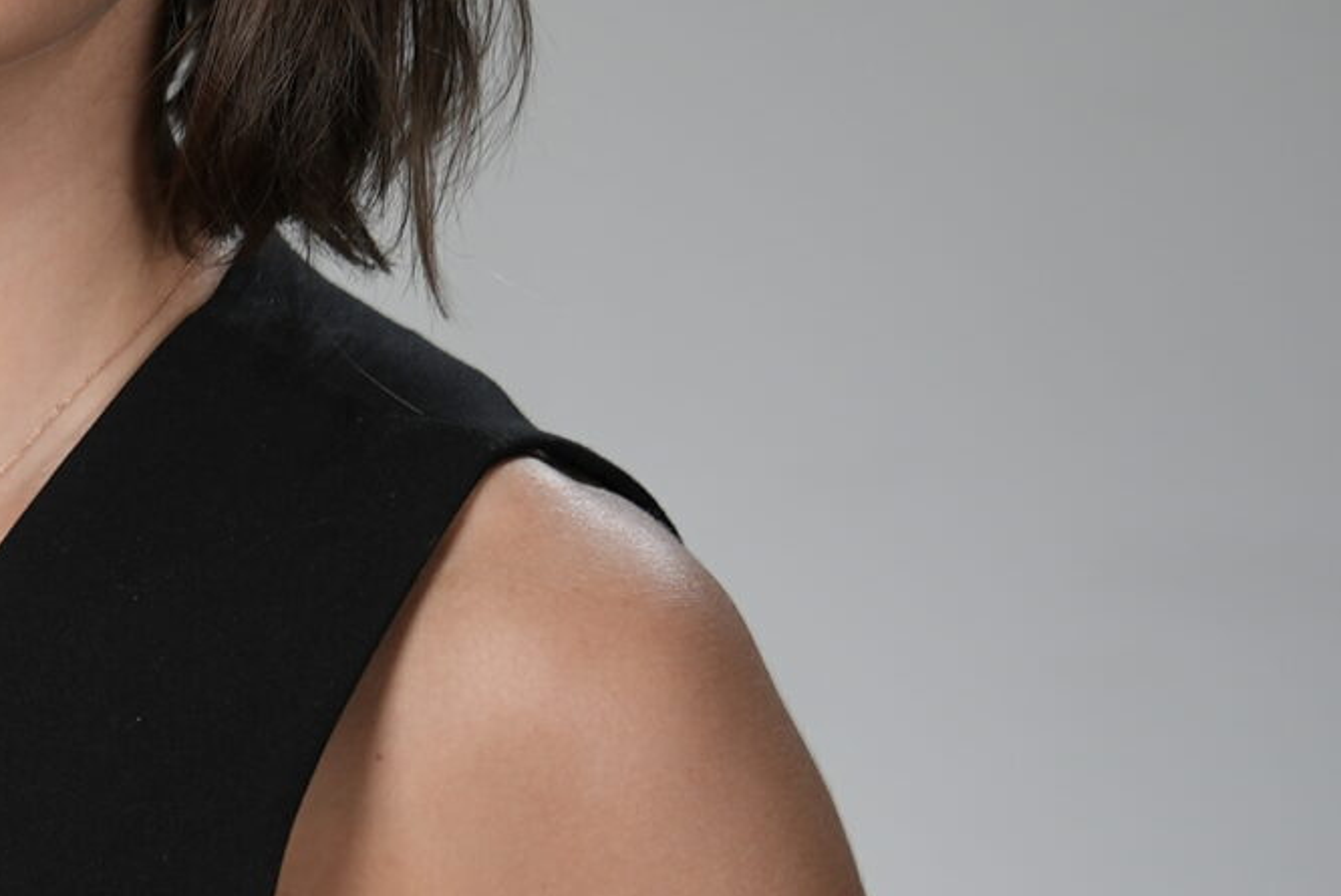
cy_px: 461
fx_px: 7455
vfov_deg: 6.9
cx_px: -491
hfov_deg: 10.0
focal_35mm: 200
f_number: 2.8
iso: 200
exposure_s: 1/160
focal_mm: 52
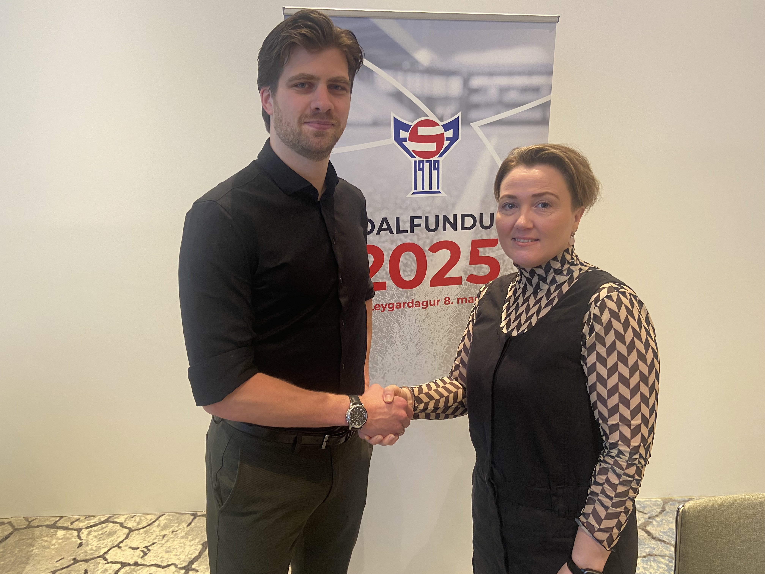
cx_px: 382
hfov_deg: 67.3
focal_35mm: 26
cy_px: 287
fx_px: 575
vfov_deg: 53.1
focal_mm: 4.25
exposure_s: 1/50
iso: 160
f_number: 1.8
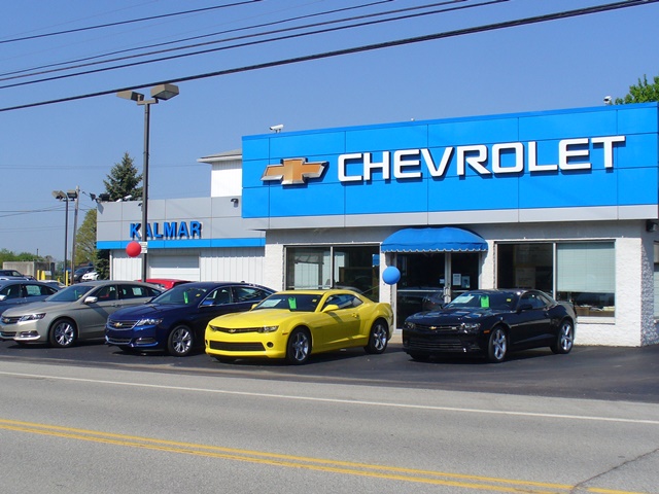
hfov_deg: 36.8
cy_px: 247
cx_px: 330
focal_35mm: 52
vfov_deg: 28.0
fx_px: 990
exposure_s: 1/500
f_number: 5.8
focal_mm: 7
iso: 80
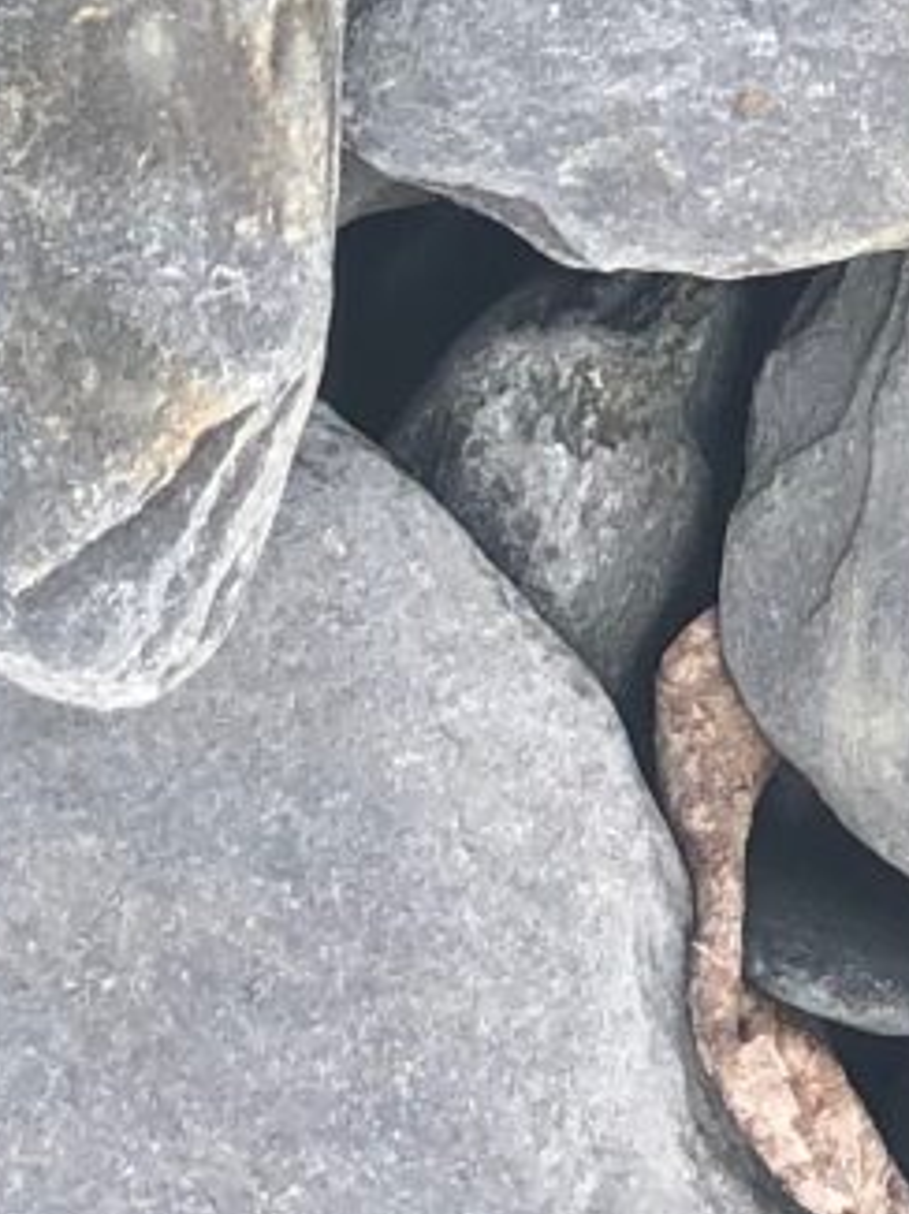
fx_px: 6170
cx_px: 1378
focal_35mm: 176
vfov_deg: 10.8
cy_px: -633
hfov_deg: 8.2
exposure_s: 1/405
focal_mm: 3.99
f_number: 1.8
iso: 20
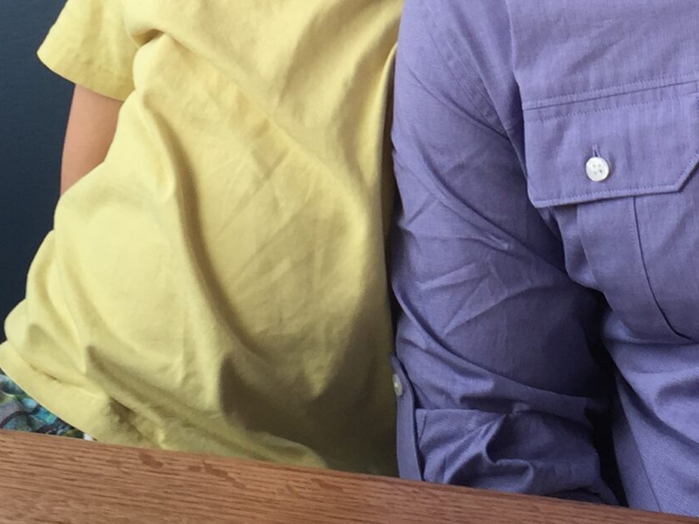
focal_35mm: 89
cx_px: 601
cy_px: -161
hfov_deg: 21.6
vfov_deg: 15.8
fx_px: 1798
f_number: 2.2
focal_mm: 4.15
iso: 32
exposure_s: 1/120
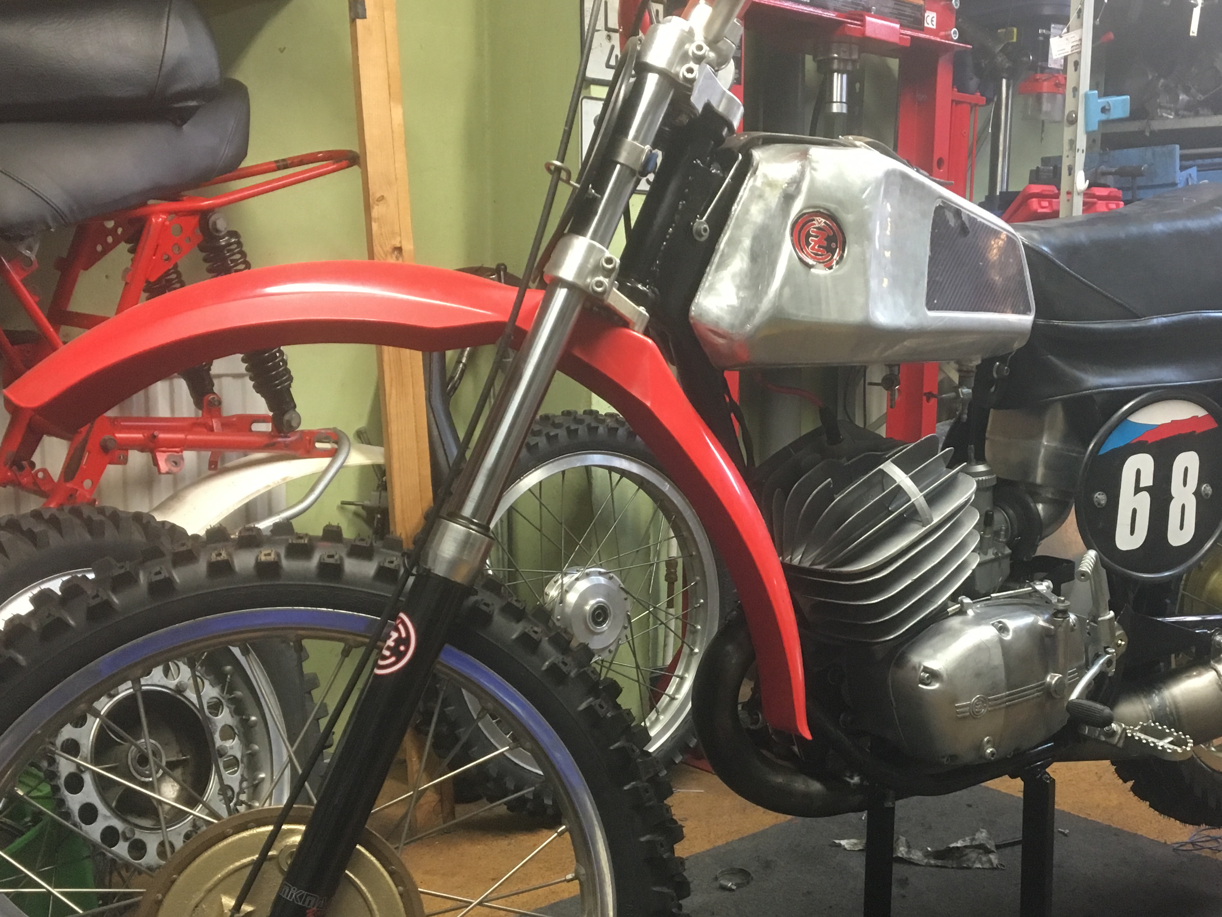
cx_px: 764
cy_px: 534
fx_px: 1483
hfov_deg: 44.4
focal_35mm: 42
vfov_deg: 34.3
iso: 160
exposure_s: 1/33
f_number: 2.2
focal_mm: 4.15
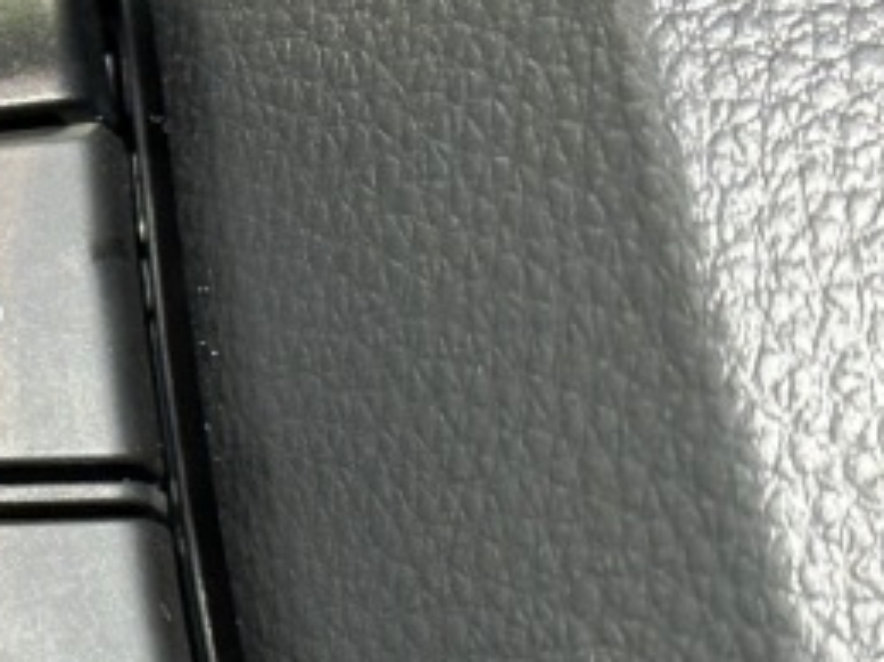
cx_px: -324
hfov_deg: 10.2
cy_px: 570
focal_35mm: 190
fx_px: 4850
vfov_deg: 7.8
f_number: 1.78
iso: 250
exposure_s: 1/40
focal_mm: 6.86
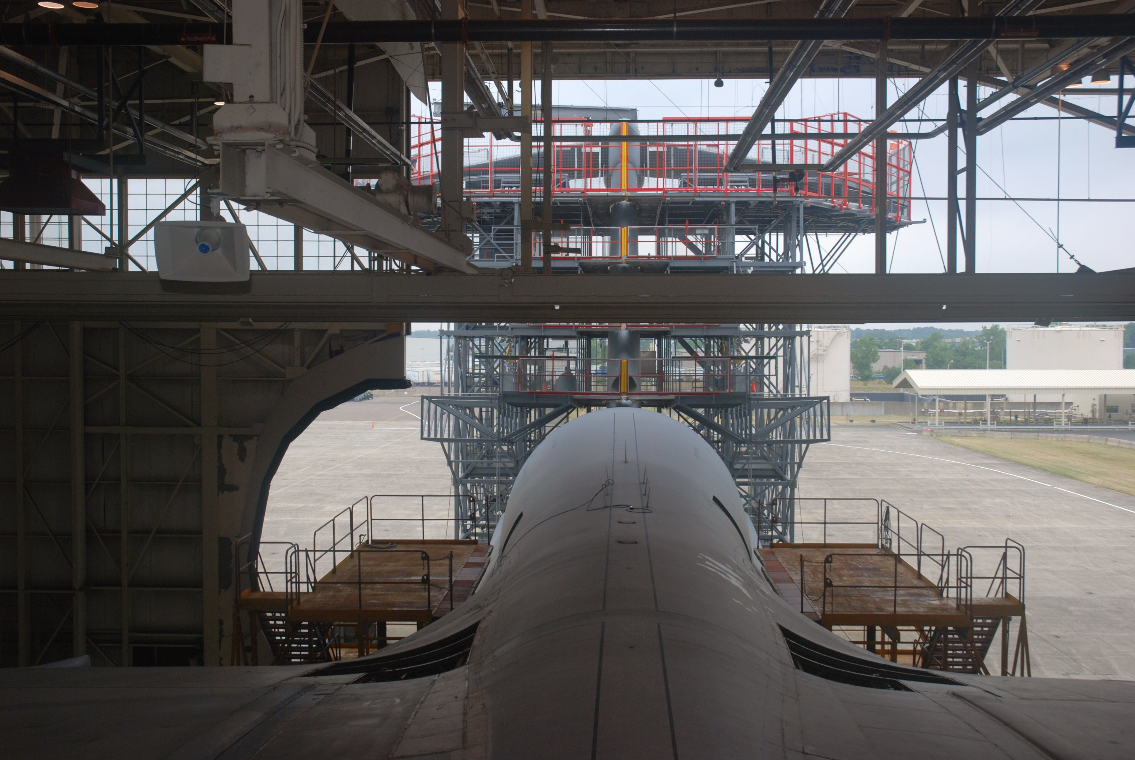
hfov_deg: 47.9
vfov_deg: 33.1
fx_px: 1278
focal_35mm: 40
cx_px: 568
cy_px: 380
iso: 200
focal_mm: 27
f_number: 7.1
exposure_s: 1/80
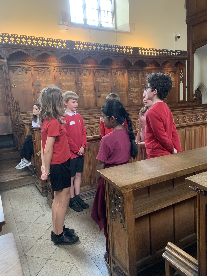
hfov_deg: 53.1
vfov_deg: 67.3
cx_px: 104
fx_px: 207
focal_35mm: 26
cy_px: 138
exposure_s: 1/60
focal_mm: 4.25
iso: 250
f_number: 1.8
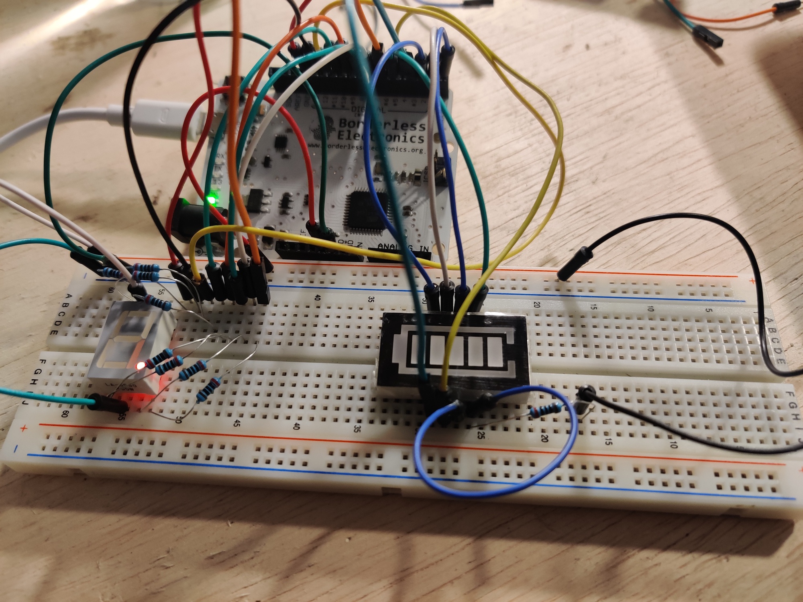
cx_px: 402
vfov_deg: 51.4
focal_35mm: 27
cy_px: 301
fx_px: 626
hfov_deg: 65.3
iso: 640
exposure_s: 1/50
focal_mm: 4.75
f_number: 1.65
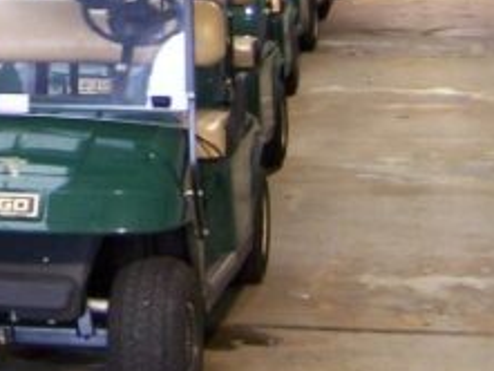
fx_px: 1785
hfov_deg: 15.5
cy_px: -174
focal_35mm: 125
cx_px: 16
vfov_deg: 11.4
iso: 160
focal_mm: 6.2
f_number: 2.8
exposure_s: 1/25
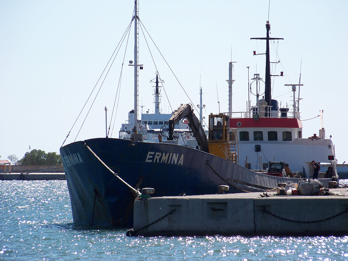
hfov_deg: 6.3
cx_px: 174
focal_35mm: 314
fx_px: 3156
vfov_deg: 4.7
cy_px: 130
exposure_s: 1/640
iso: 64
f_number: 4
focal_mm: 52.2
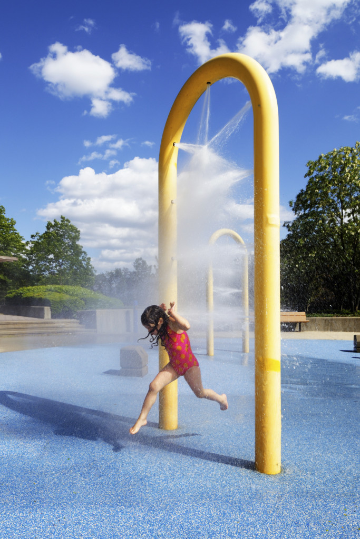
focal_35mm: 26
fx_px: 382
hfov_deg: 50.4
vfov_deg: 70.4
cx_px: 180
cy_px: 270
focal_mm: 17
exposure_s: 1/250
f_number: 10
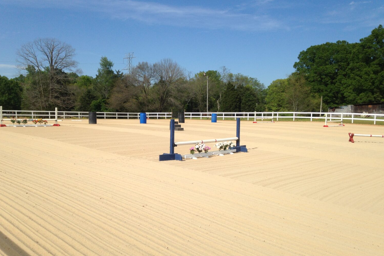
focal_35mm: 35
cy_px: 143
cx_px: 189
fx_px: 373
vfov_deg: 37.8
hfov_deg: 54.4
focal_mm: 4.12
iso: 50
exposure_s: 1/2463
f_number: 2.4
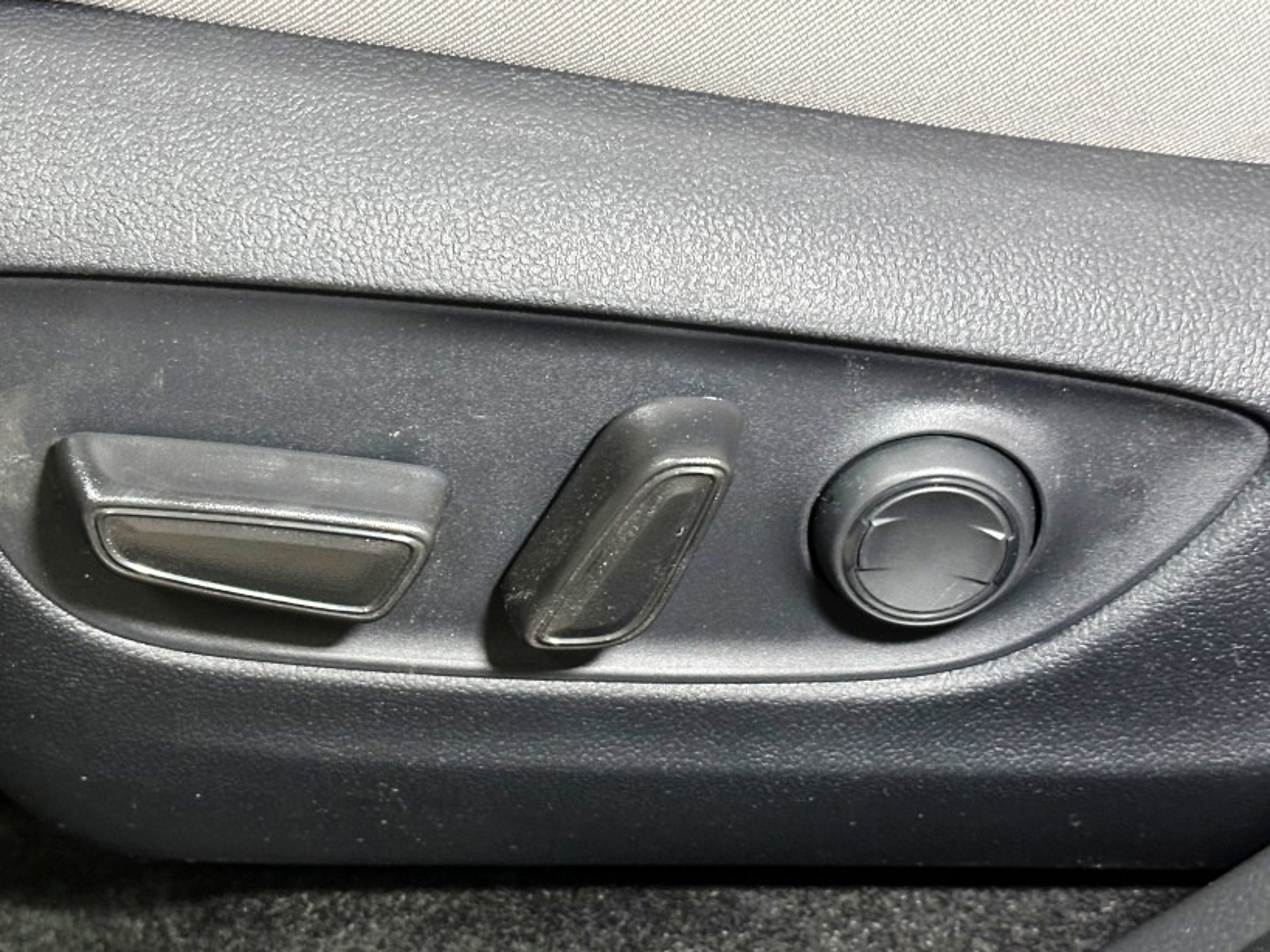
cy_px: 505
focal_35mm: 60
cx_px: 552
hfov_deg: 32.1
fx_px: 2201
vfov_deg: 24.4
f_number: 1.78
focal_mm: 6.86
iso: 500
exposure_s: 1/30
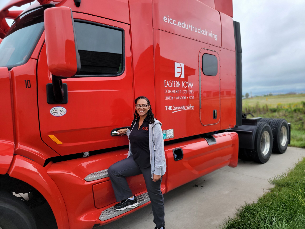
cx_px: 152
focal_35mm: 24
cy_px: 114
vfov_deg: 56.8
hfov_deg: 71.6
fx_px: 211
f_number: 1.8
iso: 16
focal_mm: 6.7
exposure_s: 1/302
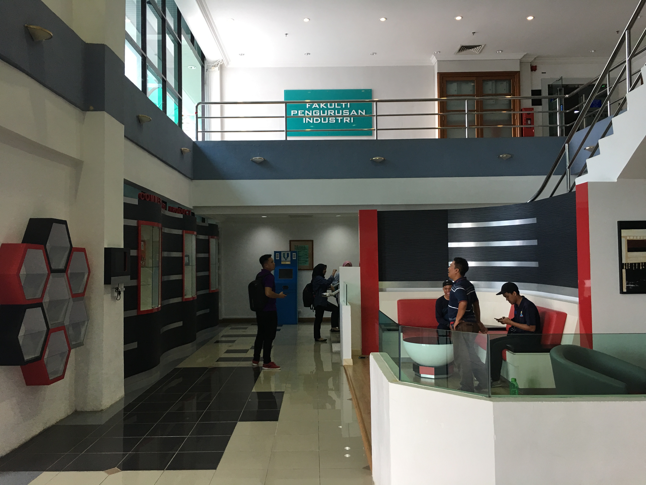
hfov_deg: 61.7
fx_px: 541
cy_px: 242
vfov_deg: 48.2
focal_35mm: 29
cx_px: 323
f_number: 2.2
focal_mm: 4.15
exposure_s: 1/33
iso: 40
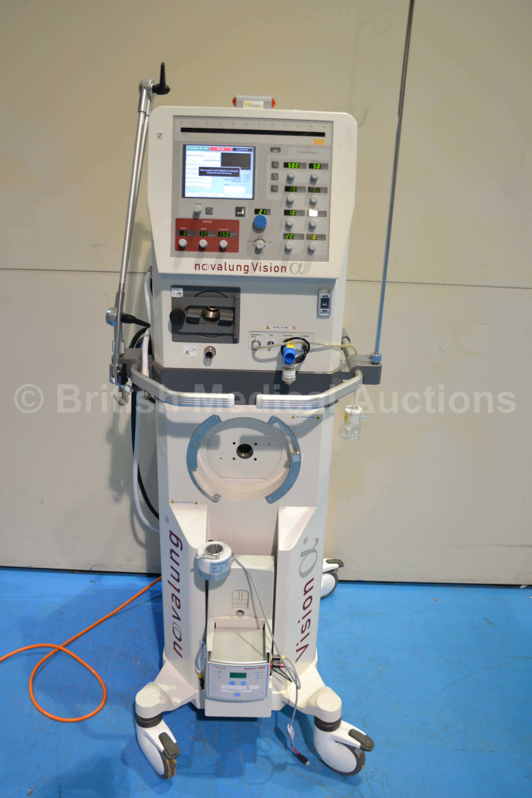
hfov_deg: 43.6
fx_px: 665
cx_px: 266
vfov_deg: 61.9
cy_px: 399
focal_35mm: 30
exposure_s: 1/15
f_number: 3.8
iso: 400
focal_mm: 20
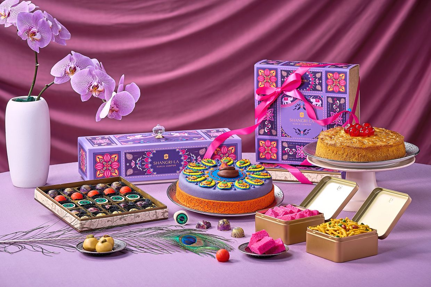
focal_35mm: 150
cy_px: 144
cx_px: 216
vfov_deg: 9.1
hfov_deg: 13.7
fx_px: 1795
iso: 50
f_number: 9
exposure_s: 1/100
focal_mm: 150
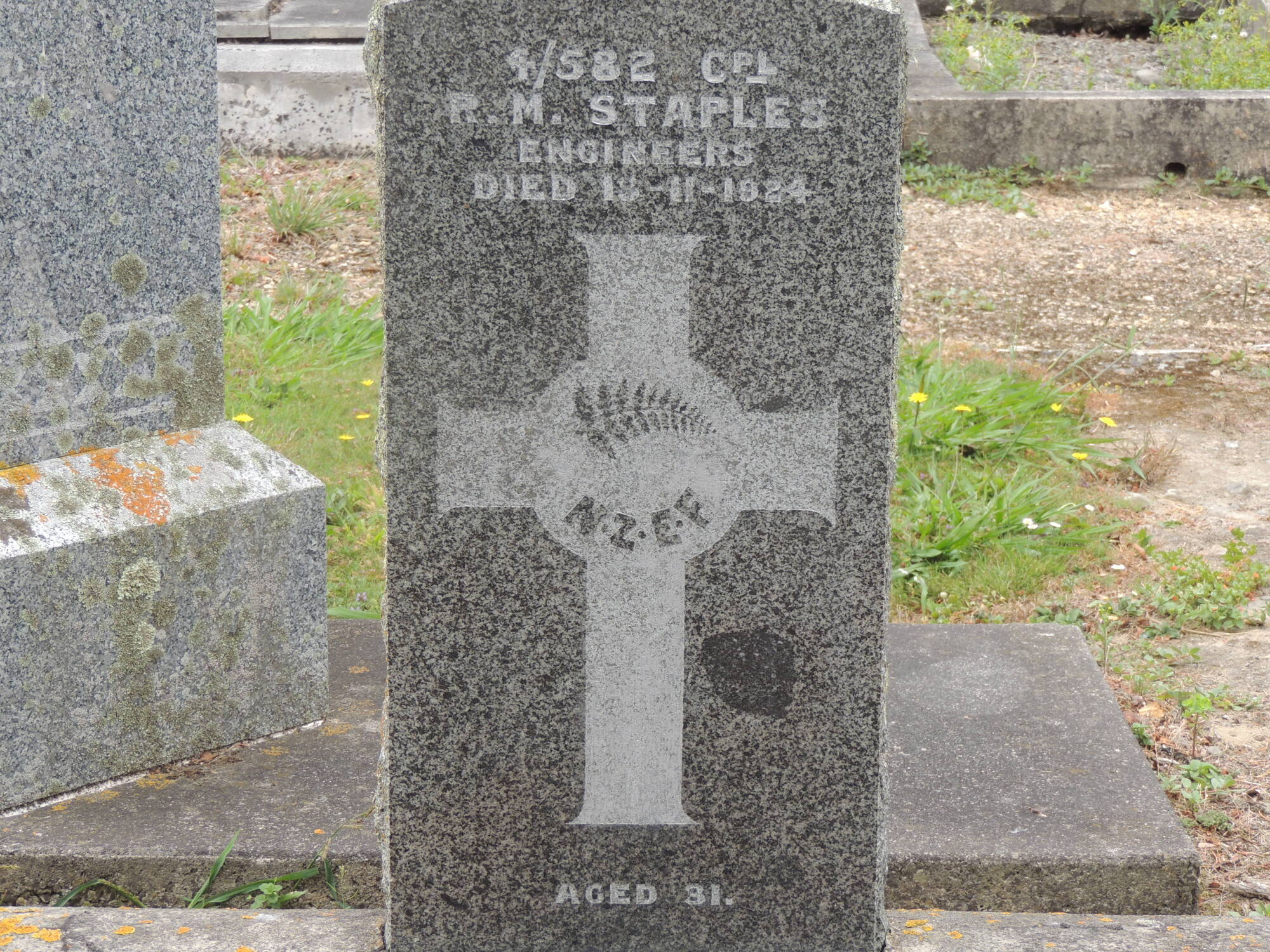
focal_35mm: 100
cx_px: 635
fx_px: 3669
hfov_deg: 19.6
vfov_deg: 14.8
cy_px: 476
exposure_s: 1/320
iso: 100
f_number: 4.1
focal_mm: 17.8
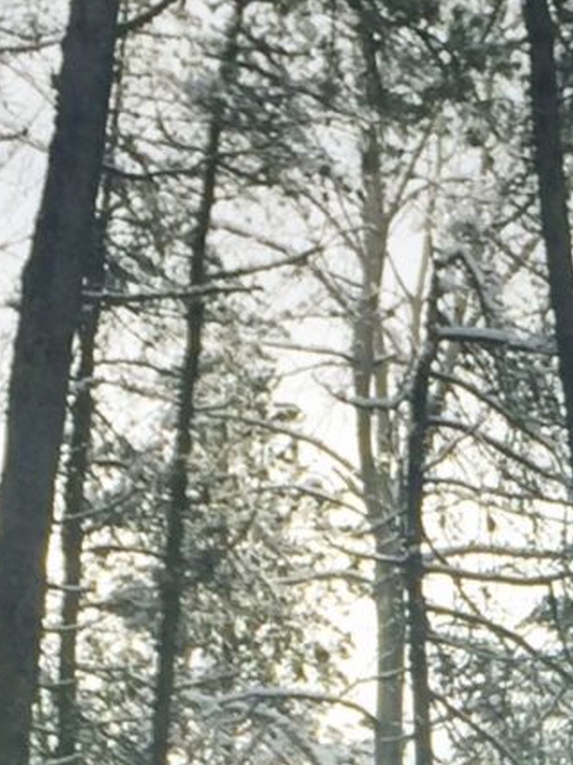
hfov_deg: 8.3
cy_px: 1216
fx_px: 3842
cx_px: 863
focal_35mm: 174
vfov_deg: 10.9
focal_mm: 4.15
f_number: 2.2
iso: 32
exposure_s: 1/1883
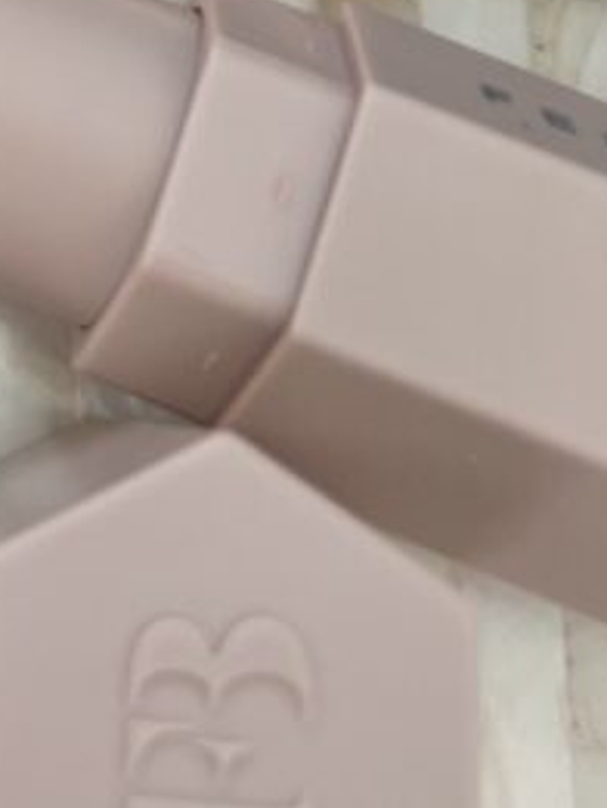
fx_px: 2383
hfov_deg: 13.3
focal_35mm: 102
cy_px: -491
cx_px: -413
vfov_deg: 17.0
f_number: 1.5
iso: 32
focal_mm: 5.7
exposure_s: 1/124
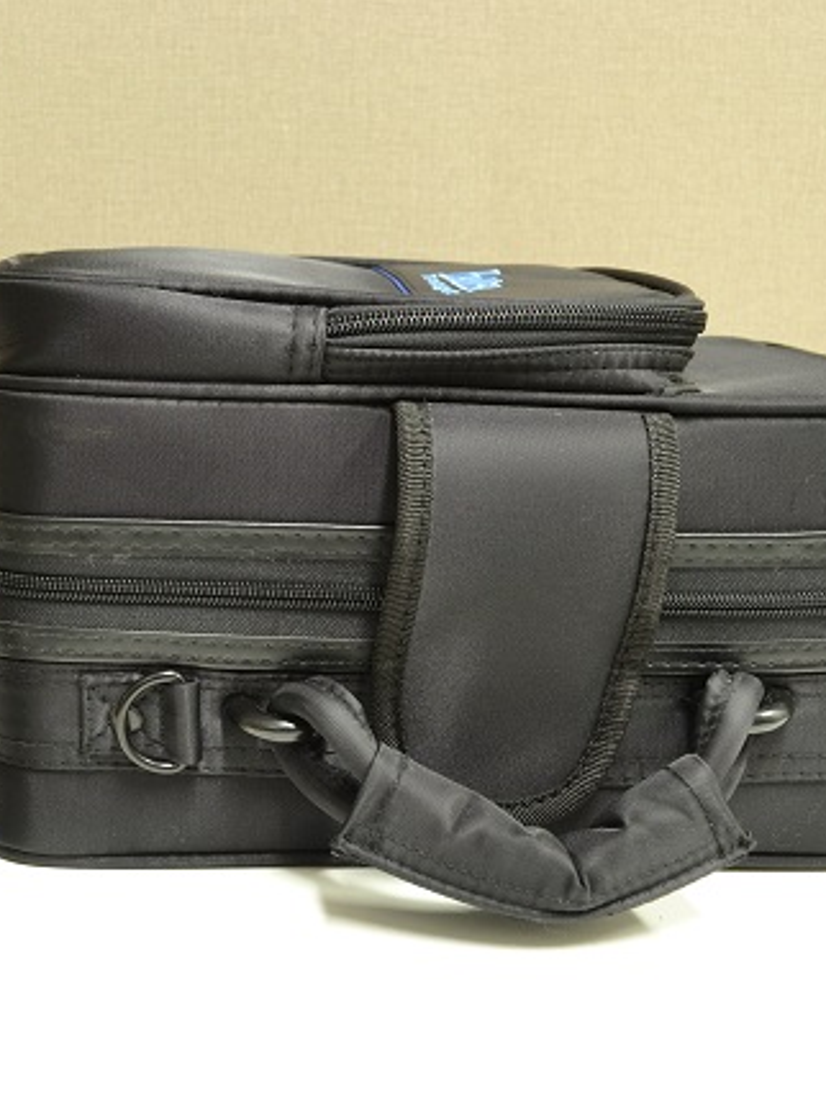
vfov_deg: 39.7
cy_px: 550
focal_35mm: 48
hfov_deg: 29.8
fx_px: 1529
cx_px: 221
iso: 800
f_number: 6.3
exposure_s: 1/13
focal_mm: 22
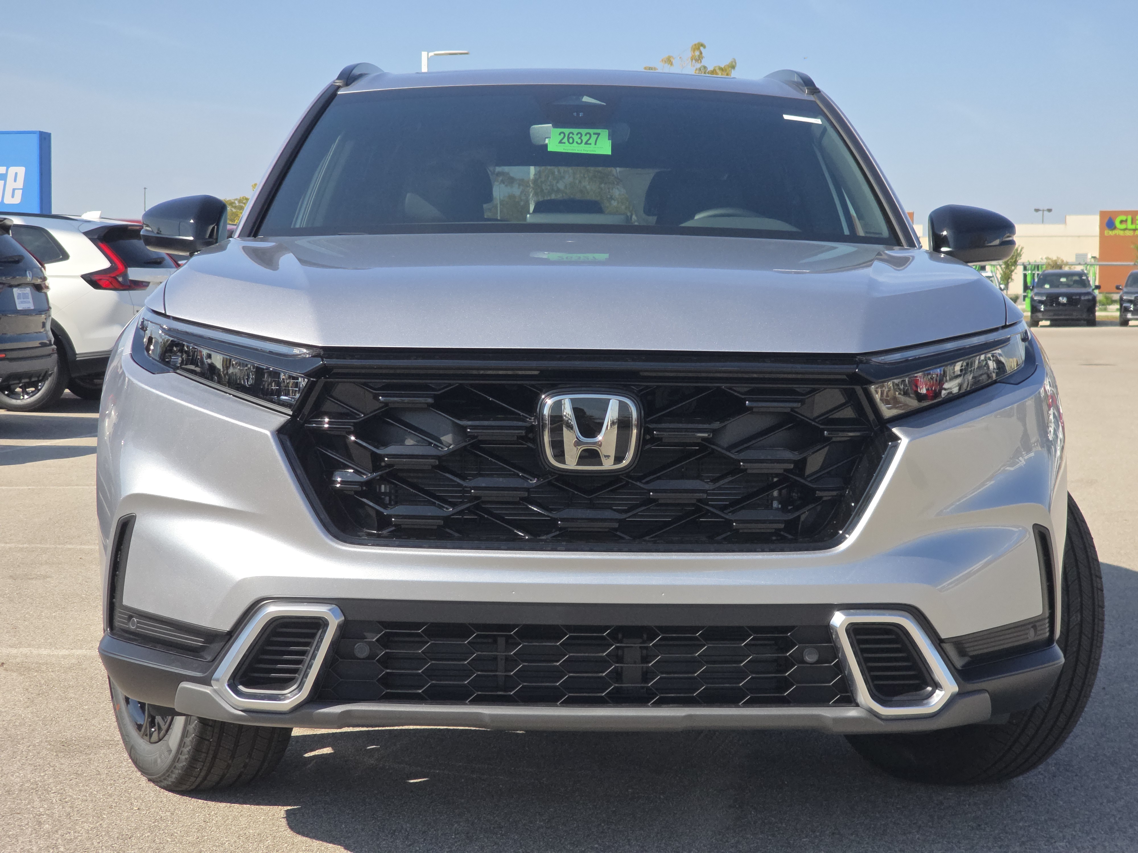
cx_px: 569
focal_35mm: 69
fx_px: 2268
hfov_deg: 28.2
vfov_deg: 21.3
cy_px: 426
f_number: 2.4
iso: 50
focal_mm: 7.9
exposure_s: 1/1628
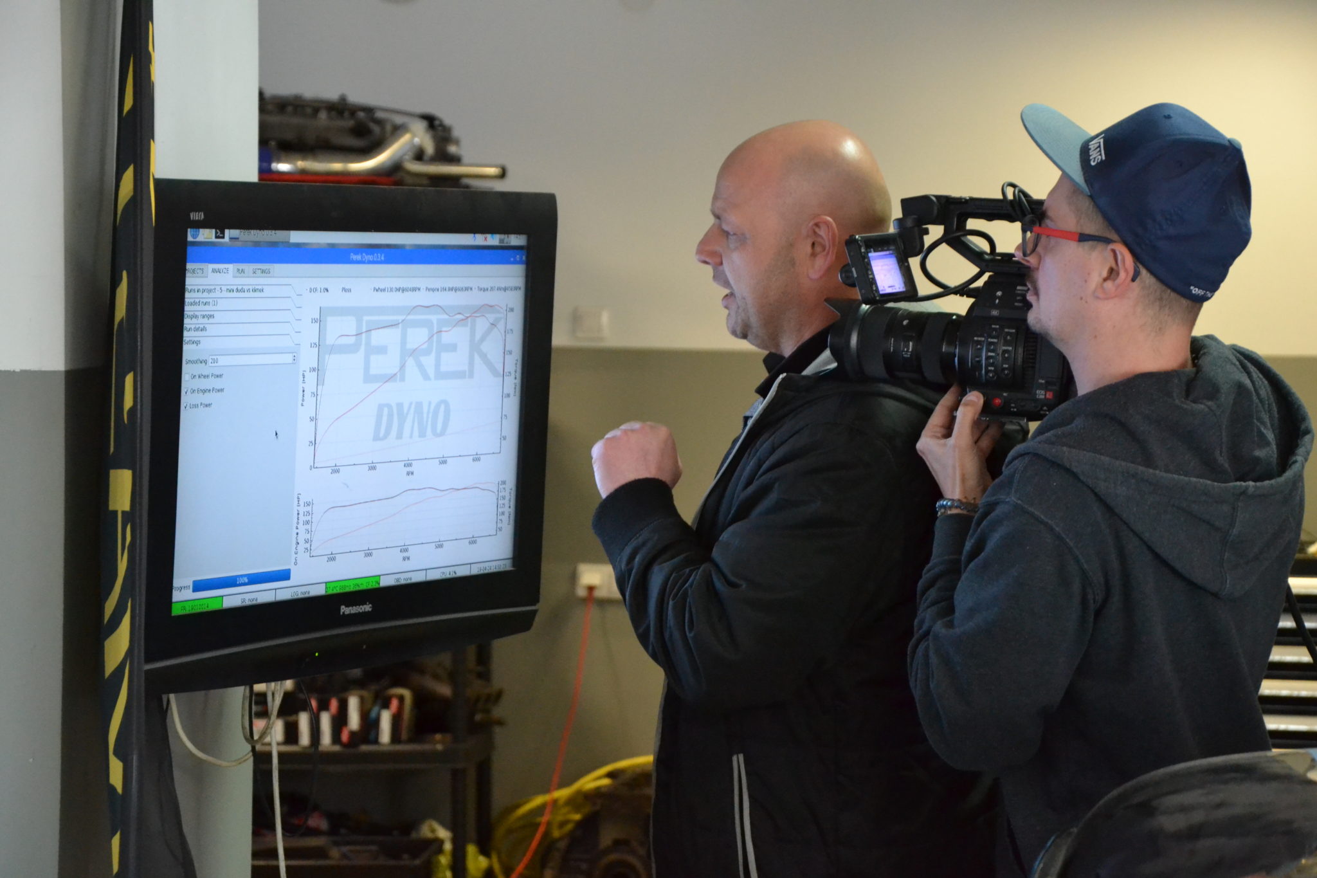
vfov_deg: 12.2
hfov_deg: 18.2
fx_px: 4115
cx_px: 658
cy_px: 439
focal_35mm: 112
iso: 3200
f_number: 5.3
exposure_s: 1/60
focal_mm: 75
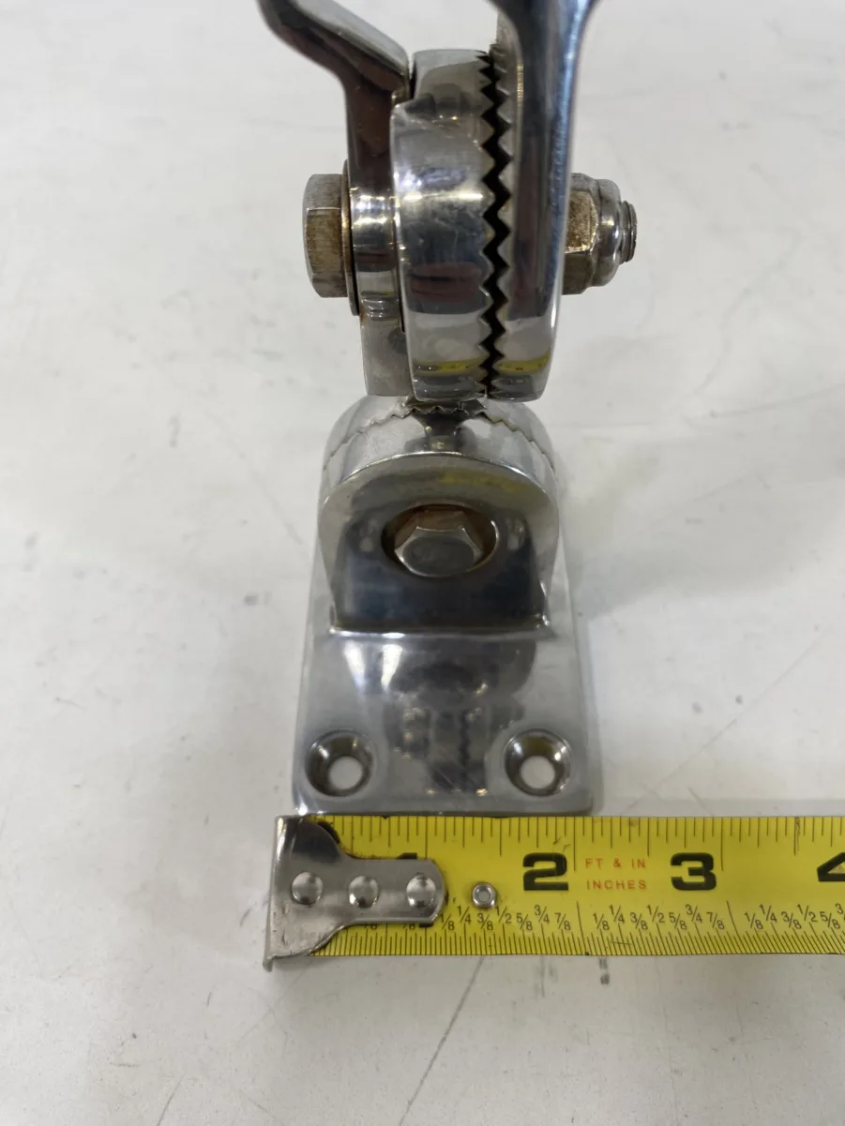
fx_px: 814
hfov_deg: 54.9
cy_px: 563
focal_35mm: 25
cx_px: 422
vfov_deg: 69.4
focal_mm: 4.25
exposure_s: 1/120
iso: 64
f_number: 1.8
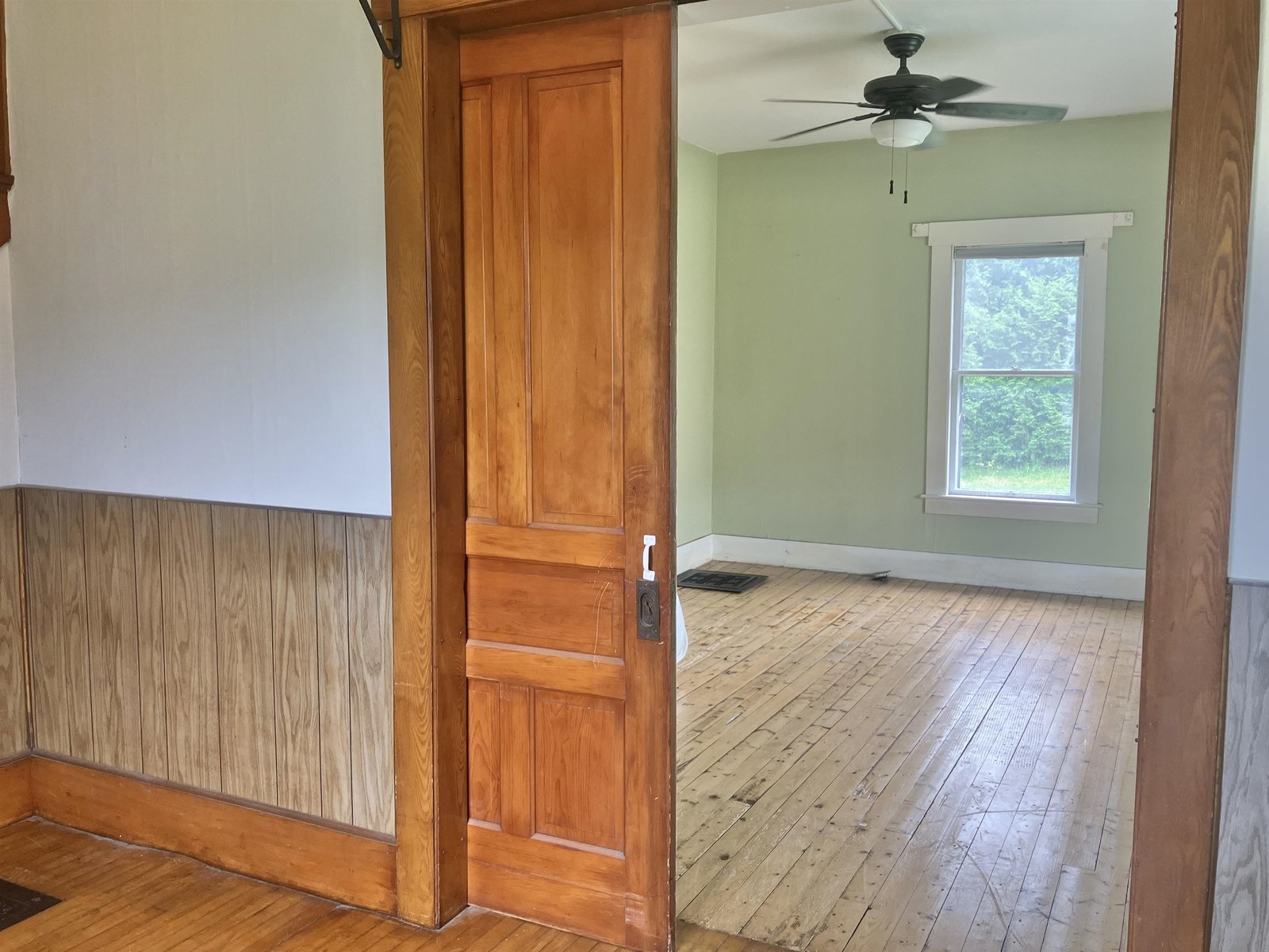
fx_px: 1026
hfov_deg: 63.4
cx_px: 634
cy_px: 476
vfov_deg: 49.7
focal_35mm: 28
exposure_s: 1/60
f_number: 1.8
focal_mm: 3.99
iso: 50
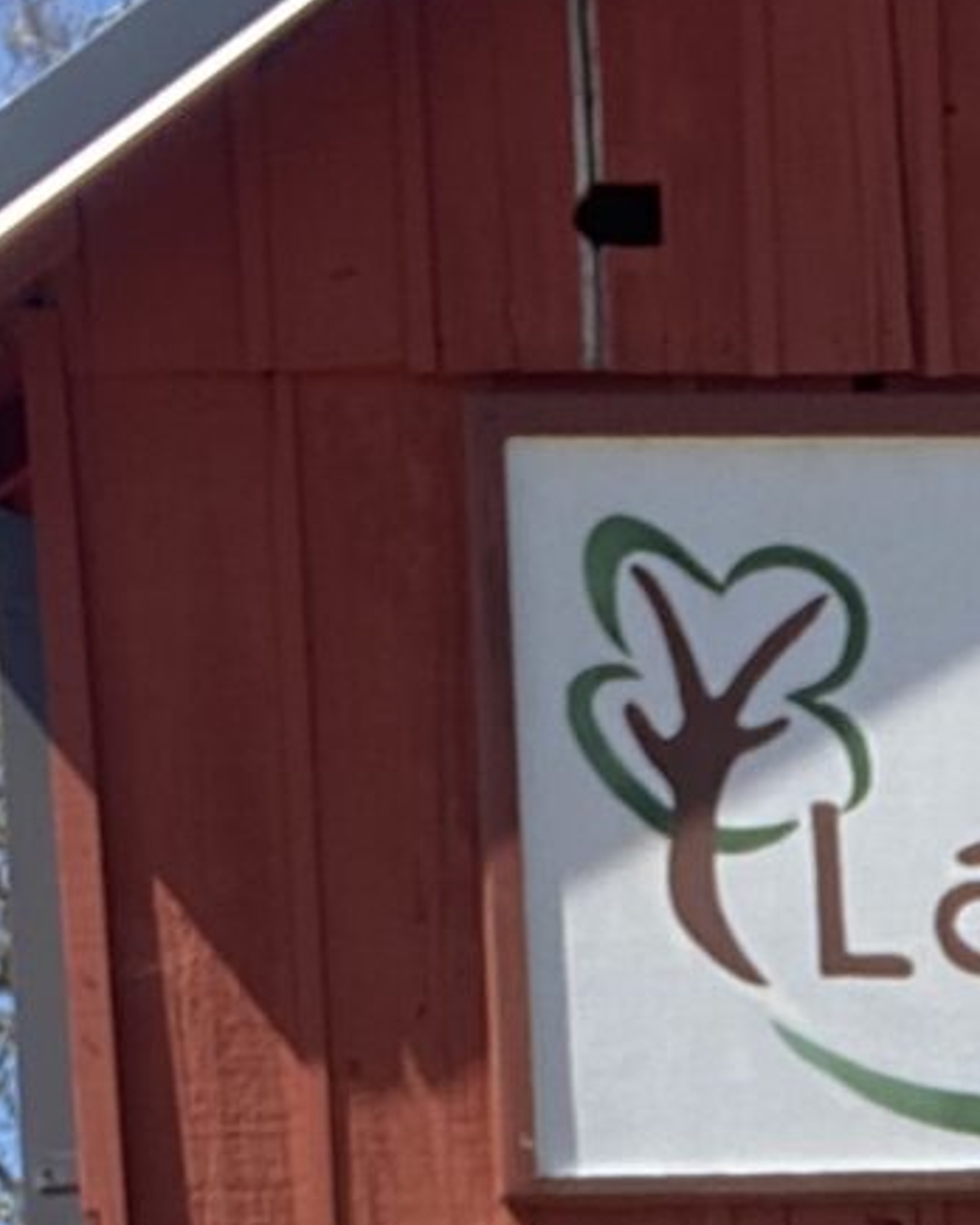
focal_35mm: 138
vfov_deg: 12.7
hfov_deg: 10.7
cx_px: 1524
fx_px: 5003
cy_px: 2213
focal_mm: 2.71
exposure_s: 1/720
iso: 25
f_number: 2.2
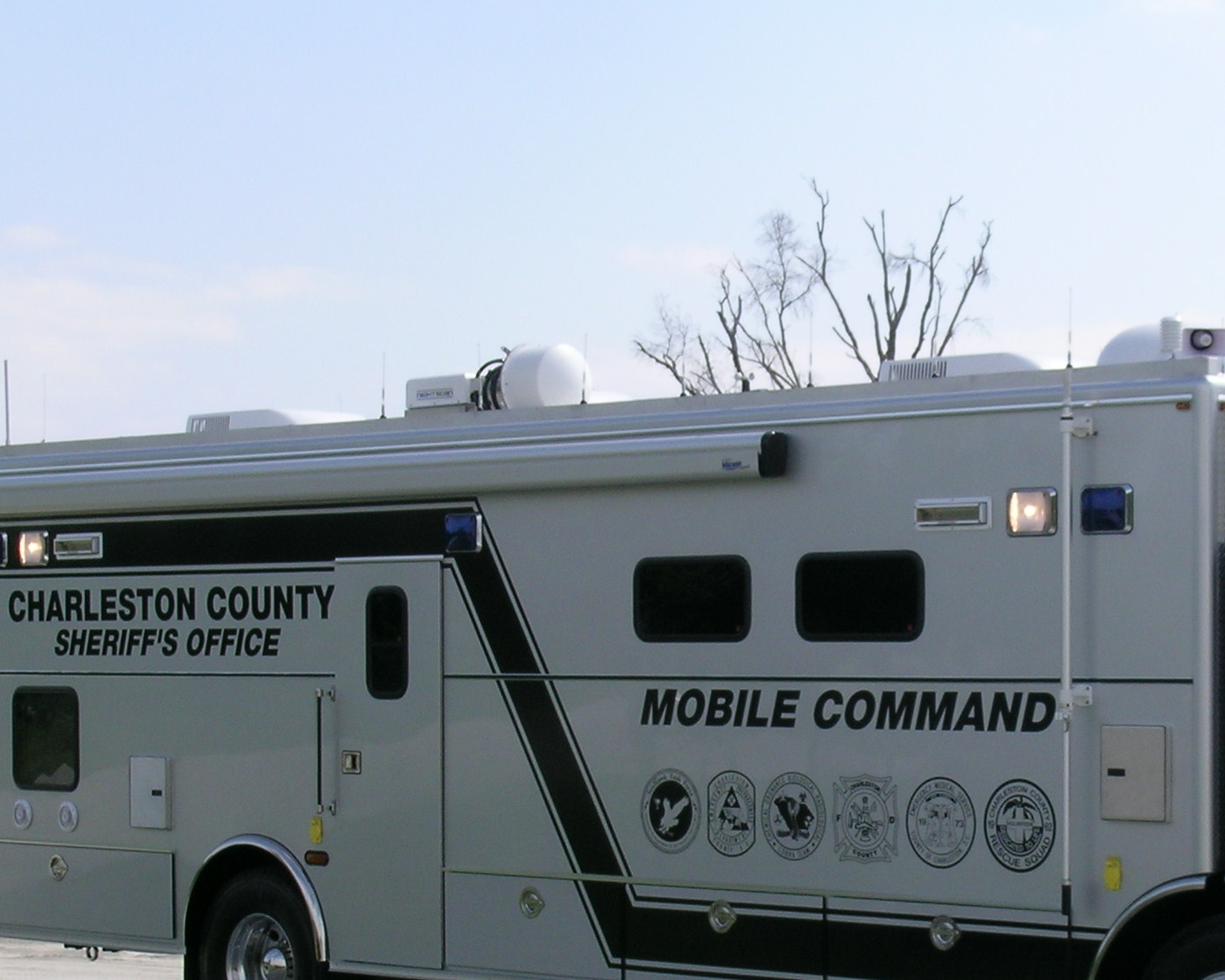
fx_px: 3299
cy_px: 742
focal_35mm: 91
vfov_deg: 16.8
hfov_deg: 20.8
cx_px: 985
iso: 50
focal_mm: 10.3
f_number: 7.6
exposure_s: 1/230
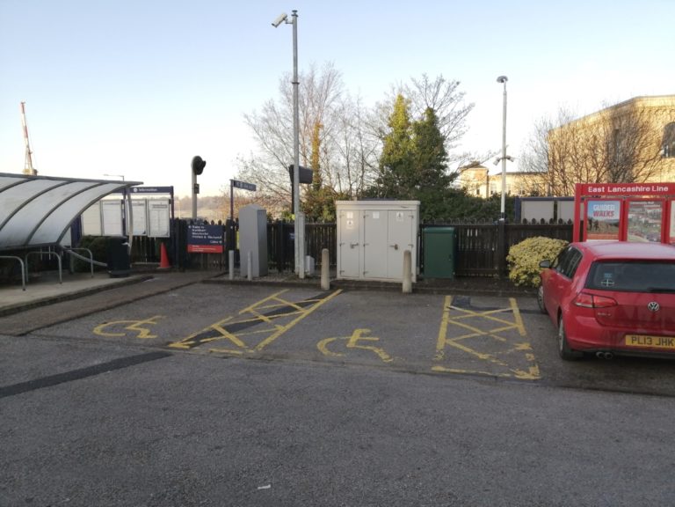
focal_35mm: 27
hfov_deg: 65.3
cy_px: 254
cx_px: 338
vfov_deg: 51.4
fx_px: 526
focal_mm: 3.88
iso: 50
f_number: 1.8
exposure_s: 1/464
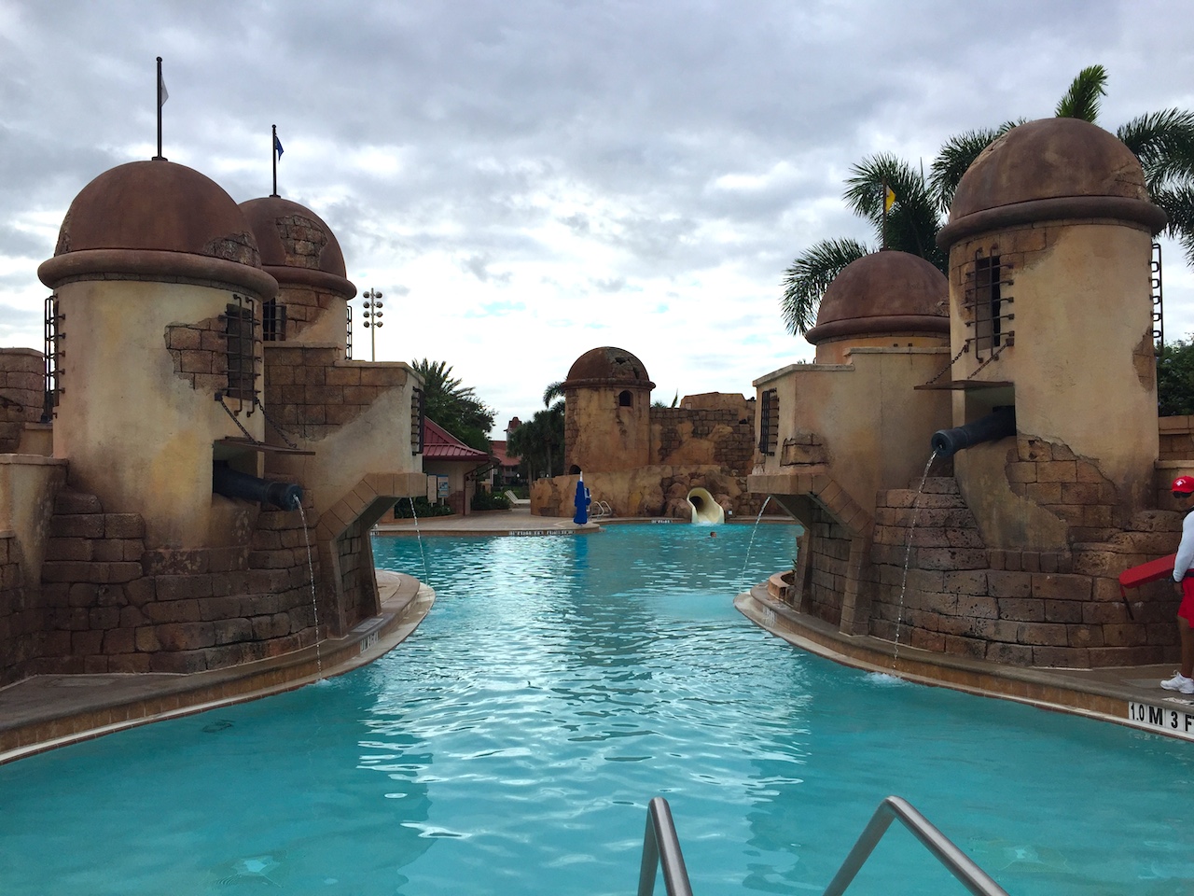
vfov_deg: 48.2
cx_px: 597
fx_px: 1000
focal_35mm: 29
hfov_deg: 61.7
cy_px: 448
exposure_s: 1/1582
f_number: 2.2
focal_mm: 4.15
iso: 32
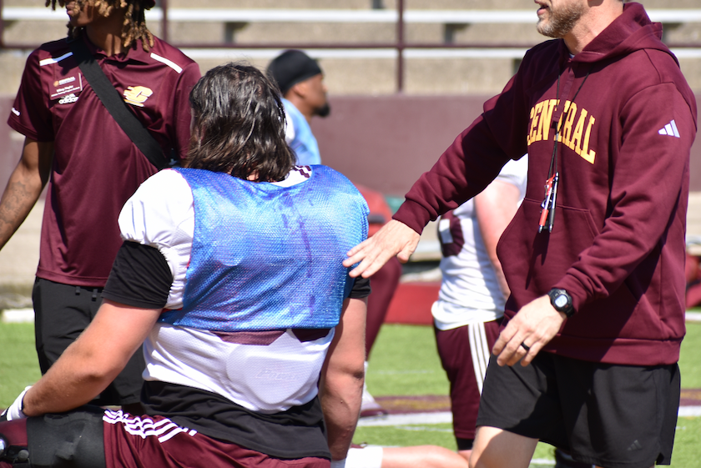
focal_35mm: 418
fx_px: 8138
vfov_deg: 3.3
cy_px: 185
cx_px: 419
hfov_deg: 4.9
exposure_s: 1/500
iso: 100
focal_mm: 195
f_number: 5.3
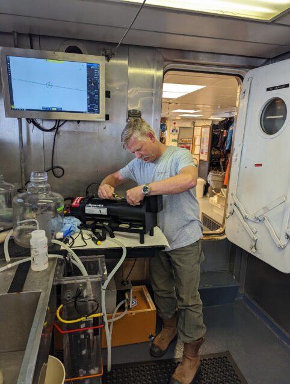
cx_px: 145
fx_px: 267
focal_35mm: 24
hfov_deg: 56.9
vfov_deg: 71.5
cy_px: 192
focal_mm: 6.81
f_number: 1.85
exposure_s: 1/60
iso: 78
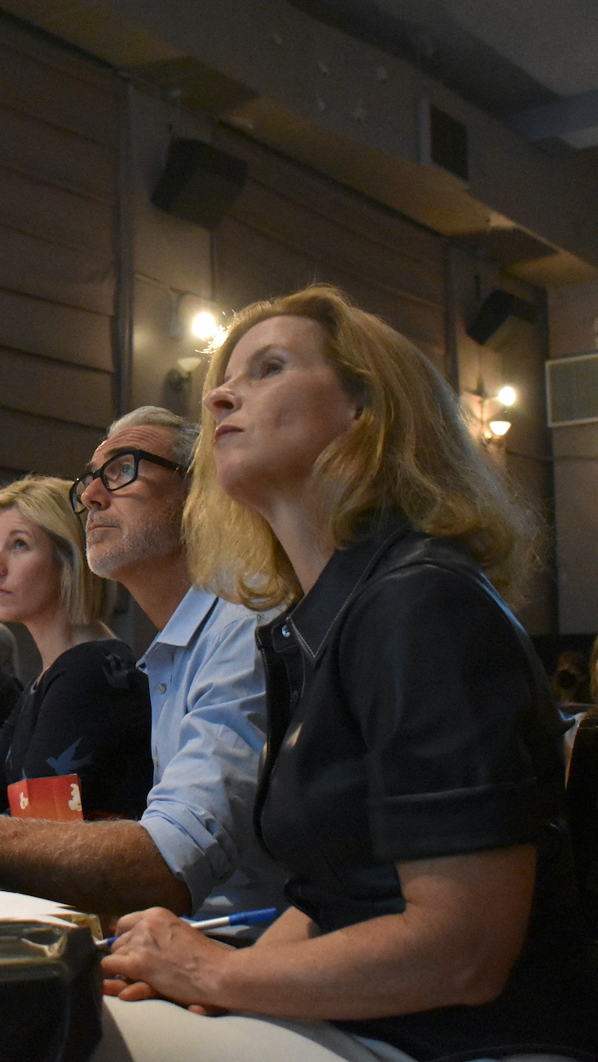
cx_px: 7
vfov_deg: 33.8
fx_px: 1748
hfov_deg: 18.9
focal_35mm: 62
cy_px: 532
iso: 5000
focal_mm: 26
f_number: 4
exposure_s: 1/60
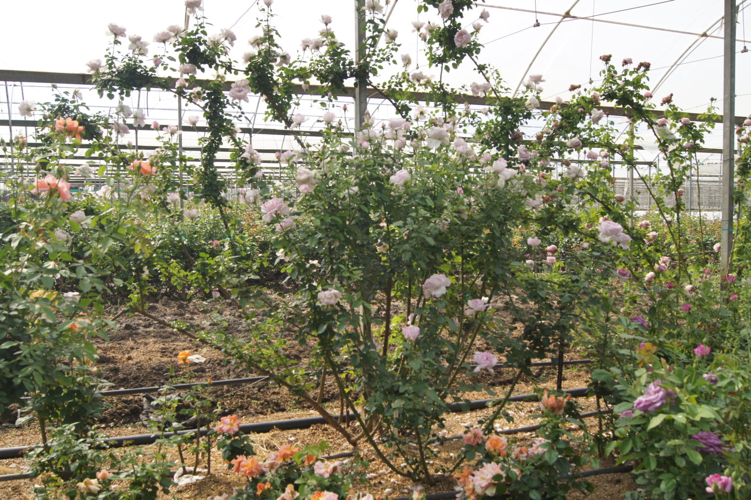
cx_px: 376
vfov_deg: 36.8
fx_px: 750
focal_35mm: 36
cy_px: 250
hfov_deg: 53.2
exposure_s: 1/125
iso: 100
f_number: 7.1
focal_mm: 24
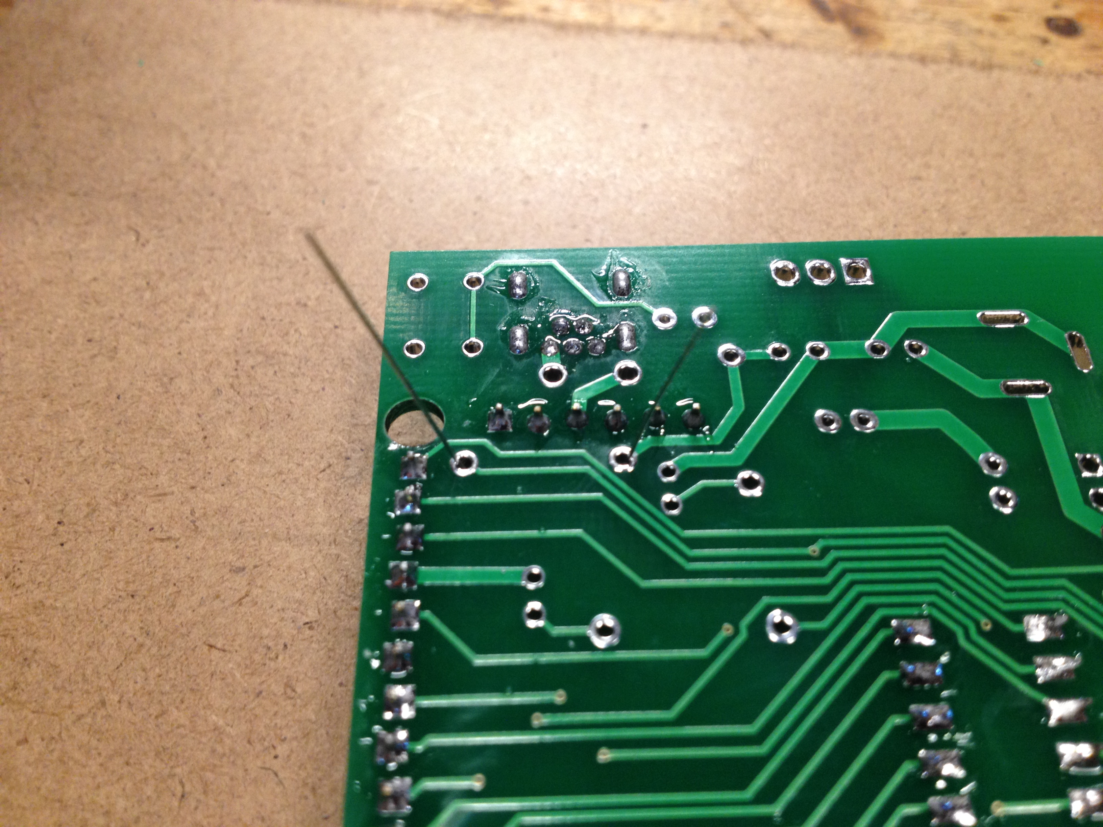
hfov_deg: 52.6
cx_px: 552
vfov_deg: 40.7
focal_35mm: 35
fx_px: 1115
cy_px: 414
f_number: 2.4
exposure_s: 1/20
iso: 100
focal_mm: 4.28
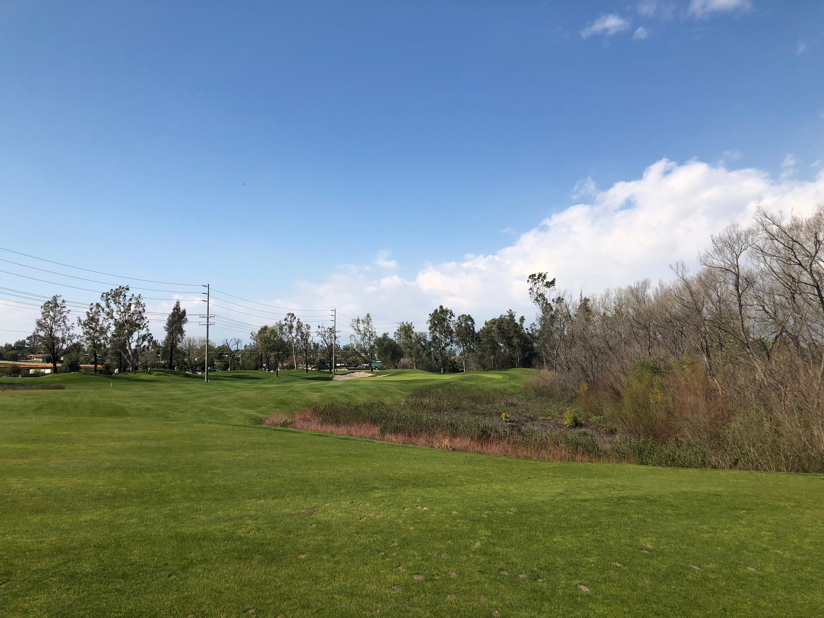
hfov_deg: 63.4
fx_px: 667
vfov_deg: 49.7
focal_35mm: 28
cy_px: 309
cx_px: 412
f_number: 1.8
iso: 20
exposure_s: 1/2825
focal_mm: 3.99
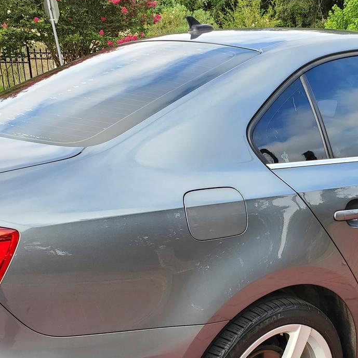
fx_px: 562
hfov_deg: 34.2
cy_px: 248
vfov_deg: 34.9
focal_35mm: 48
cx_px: 291
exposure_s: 1/164
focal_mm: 4.3
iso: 50
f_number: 2.4
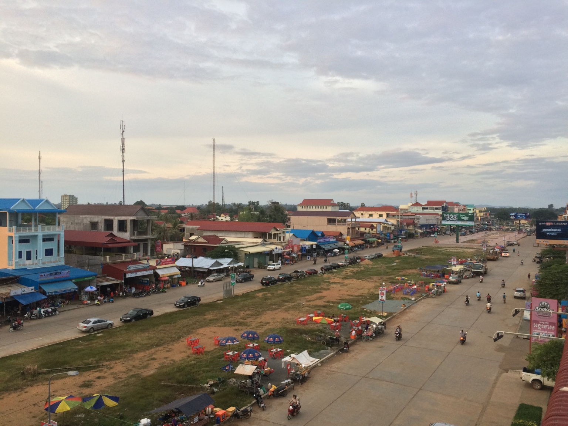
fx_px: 476
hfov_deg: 61.7
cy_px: 213
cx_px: 284
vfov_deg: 48.2
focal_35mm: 29
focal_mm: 4.15
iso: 64
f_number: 2.2
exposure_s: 1/100
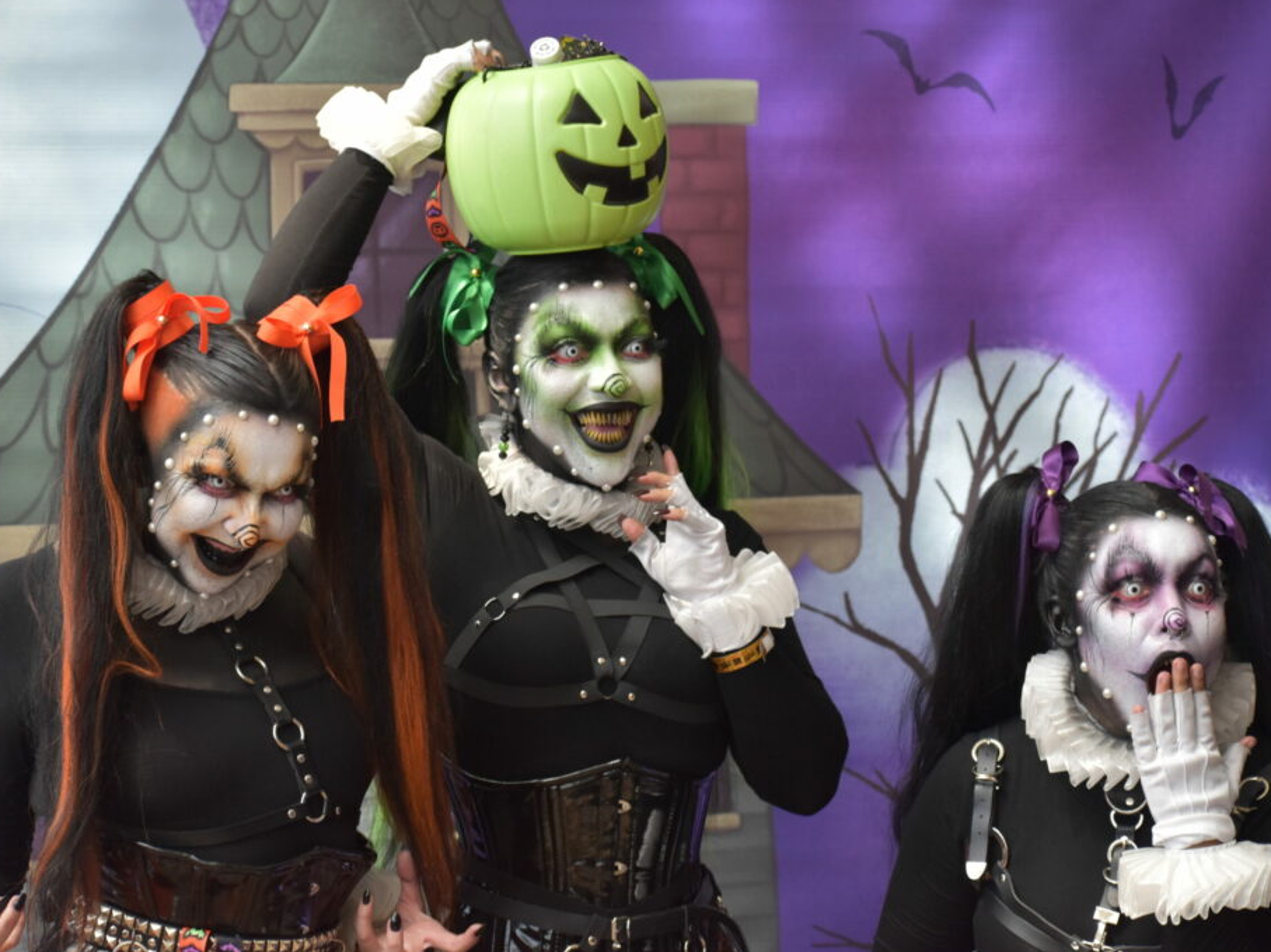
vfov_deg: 13.0
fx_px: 4185
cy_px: 475
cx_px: 589
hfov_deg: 17.3
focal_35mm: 114
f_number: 4.5
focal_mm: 70
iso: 800
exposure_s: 1/200
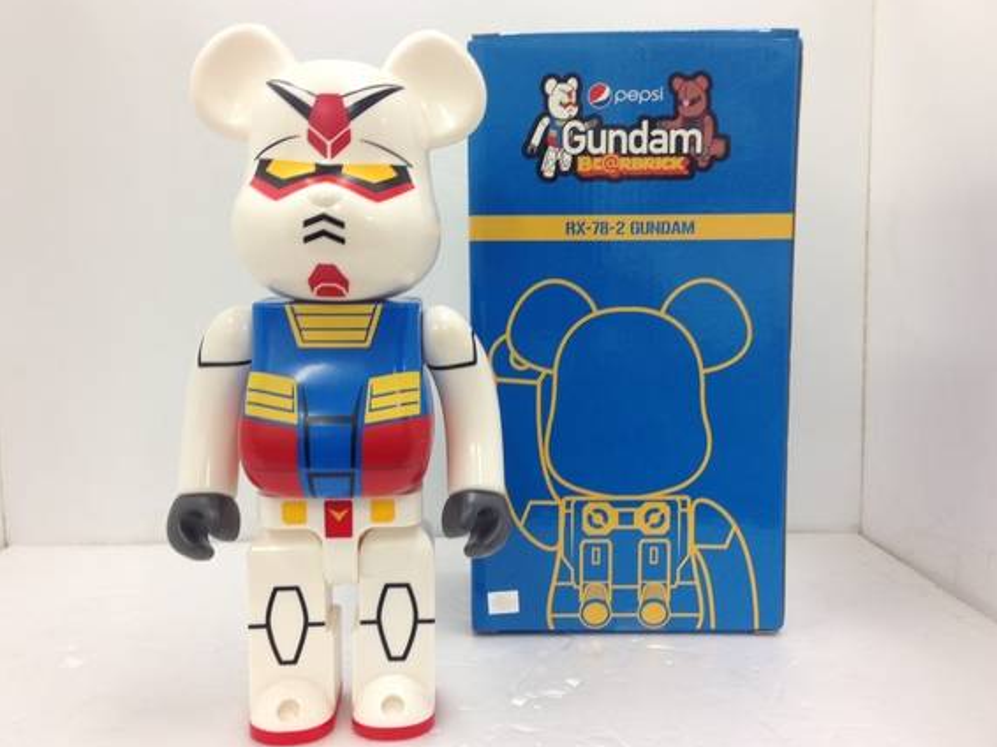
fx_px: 1008
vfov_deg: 40.7
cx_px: 498
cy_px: 388
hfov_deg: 52.6
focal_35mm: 35
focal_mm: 4.13
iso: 50
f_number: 2.4
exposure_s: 1/30
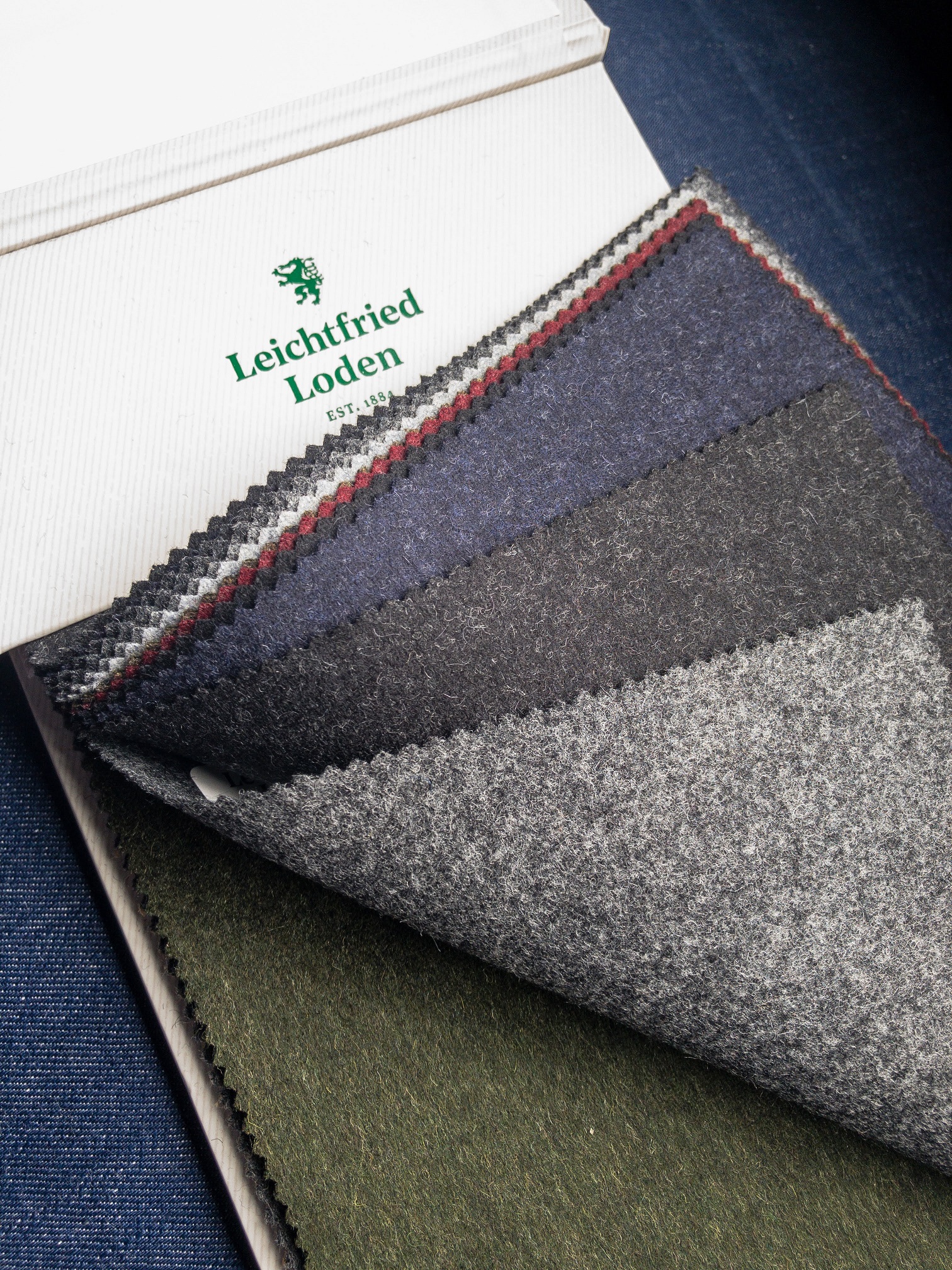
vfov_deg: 63.4
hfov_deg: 49.7
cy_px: 635
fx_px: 1027
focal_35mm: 28
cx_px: 476
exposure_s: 1/60
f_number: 1.8
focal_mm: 3.99
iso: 32
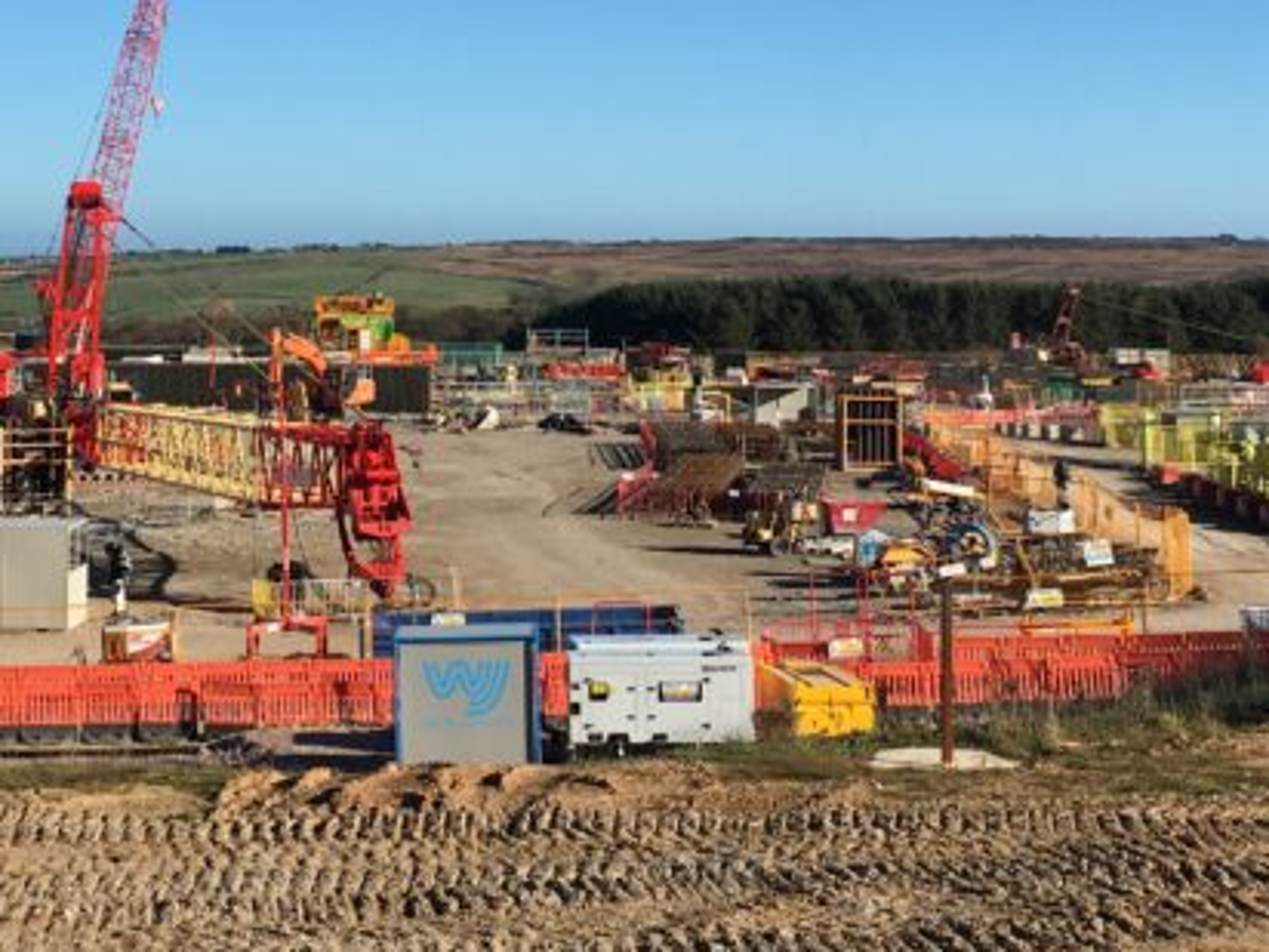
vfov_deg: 20.2
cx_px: 444
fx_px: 2639
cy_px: 185
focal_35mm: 72
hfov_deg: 26.9
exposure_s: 1/1672
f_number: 2.2
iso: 25
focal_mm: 4.15
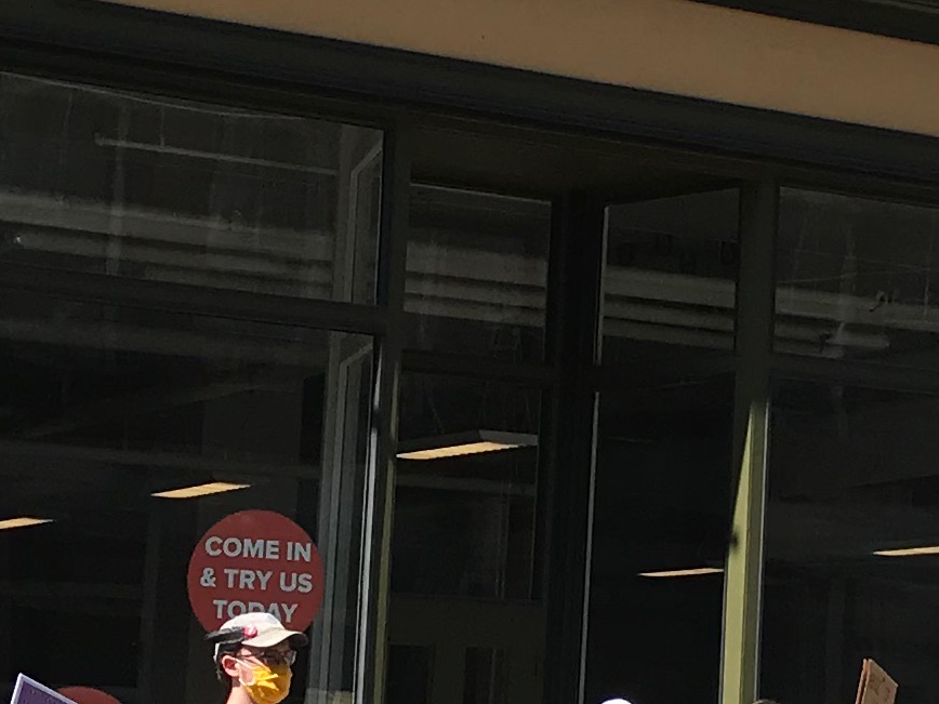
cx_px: 1072
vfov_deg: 11.4
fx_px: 3526
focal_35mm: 130
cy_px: 375
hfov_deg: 14.7
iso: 20
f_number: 1.8
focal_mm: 3.99
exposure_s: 1/1294
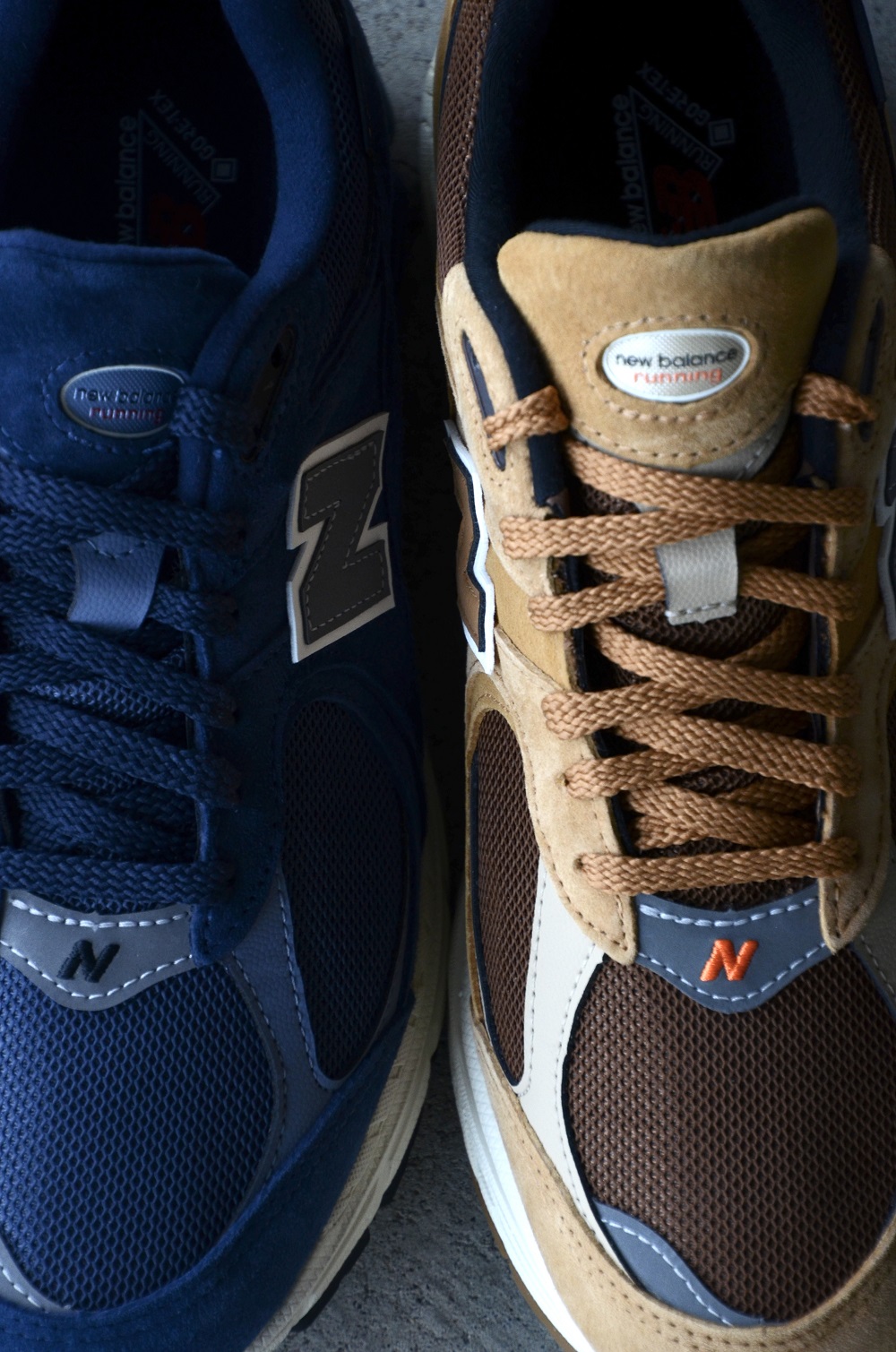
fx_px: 8434
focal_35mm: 225
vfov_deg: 9.2
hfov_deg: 6.1
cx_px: 448
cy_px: 676
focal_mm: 150
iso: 500
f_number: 6.3
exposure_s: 1/100
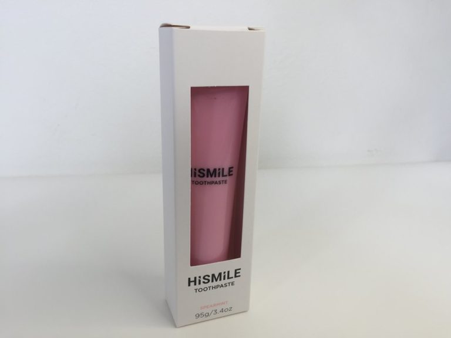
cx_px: 226
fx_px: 378
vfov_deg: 48.2
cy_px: 169
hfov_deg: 61.7
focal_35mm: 29
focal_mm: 4.15
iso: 32
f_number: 2.2
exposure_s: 1/100
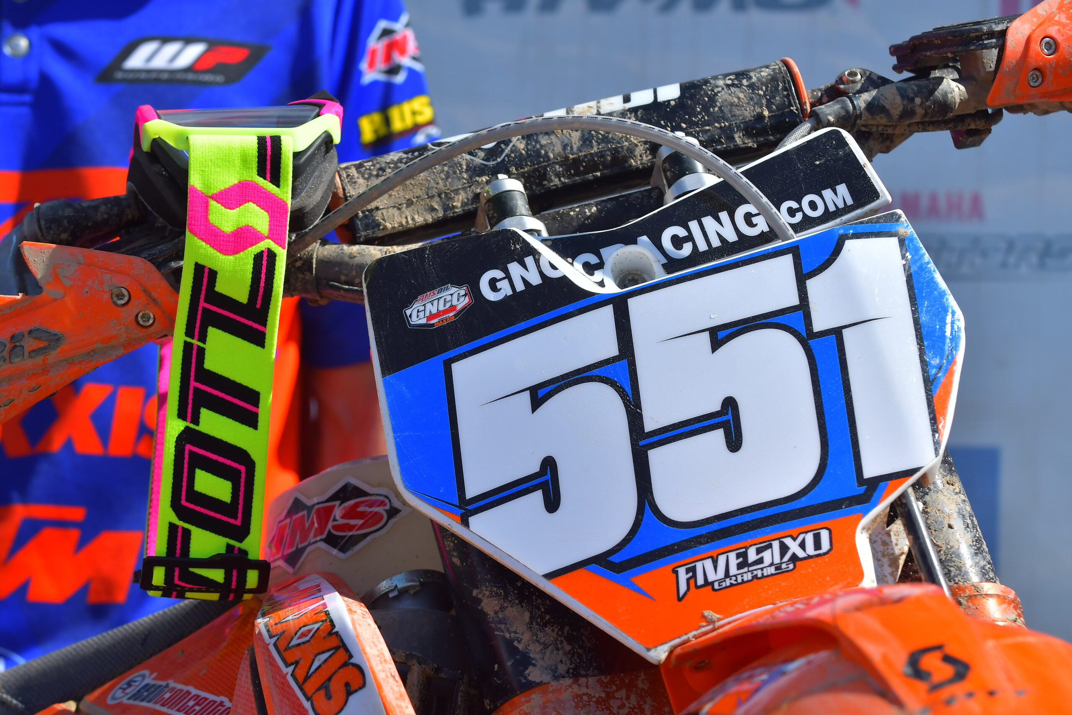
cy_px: 358
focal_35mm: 153
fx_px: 4556
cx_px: 536
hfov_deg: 13.4
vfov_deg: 9.0
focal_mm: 102
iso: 250
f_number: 6.3
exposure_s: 1/1600
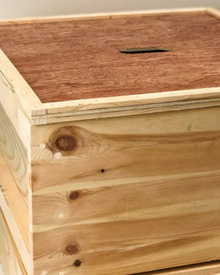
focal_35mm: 84
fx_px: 683
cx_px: 106
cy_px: 160
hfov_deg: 18.3
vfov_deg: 22.7
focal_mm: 6.6
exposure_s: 1/35
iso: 40
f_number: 2.8
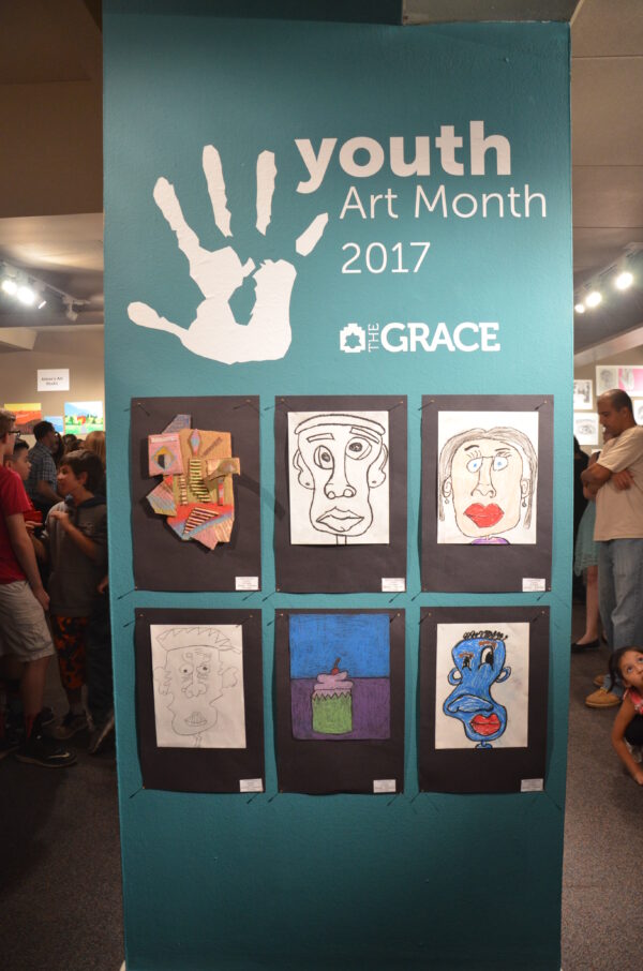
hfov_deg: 47.7
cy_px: 486
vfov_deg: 67.5
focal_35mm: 27
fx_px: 727
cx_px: 322
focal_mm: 18
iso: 1400
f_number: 3.5
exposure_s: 1/30
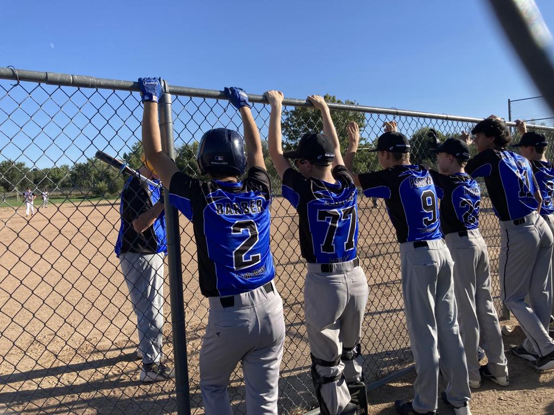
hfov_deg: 63.4
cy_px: 208
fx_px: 448
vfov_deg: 49.7
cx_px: 277
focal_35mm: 28
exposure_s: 1/1372
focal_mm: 3.99
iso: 20
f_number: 1.8
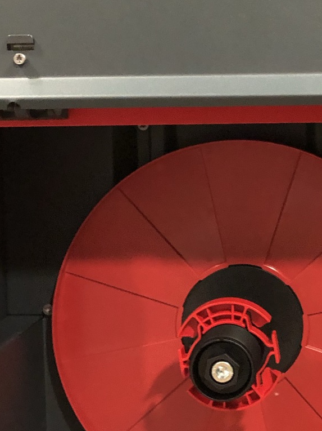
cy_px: 155
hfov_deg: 19.2
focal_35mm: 75
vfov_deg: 25.9
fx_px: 931
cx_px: 310
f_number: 1.8
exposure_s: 1/4
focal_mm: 3.99
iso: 100
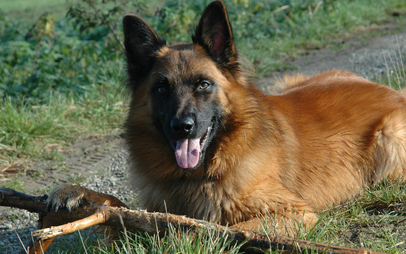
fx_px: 1195
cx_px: 204
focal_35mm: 108
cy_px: 119
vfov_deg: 12.1
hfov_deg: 19.3
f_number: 8
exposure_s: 1/250
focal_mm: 70
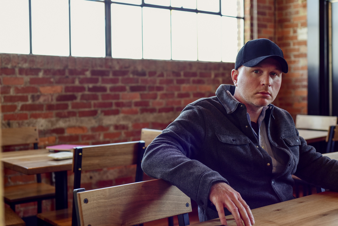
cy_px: 113
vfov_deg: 27.0
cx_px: 169
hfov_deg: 39.6
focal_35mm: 50
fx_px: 470
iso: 500
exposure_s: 1/125
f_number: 3.5
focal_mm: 50
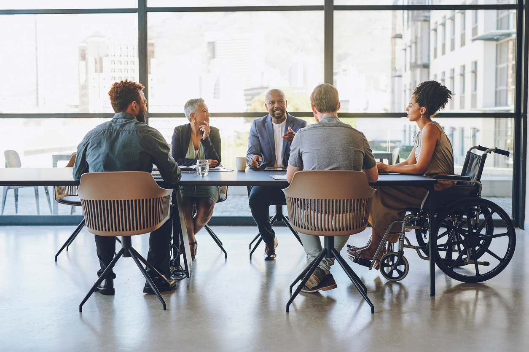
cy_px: 176
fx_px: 734
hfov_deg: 39.6
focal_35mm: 50
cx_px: 264
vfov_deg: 27.0
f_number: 2.8
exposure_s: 1/250
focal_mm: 50
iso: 250
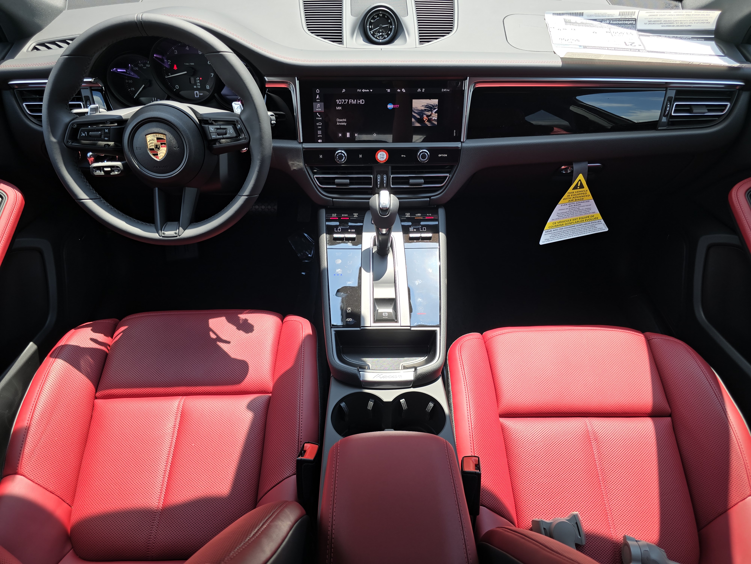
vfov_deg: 58.9
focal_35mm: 23
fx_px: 499
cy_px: 282
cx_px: 376
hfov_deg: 73.9
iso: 12
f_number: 1.7
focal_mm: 6.3
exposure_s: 1/209
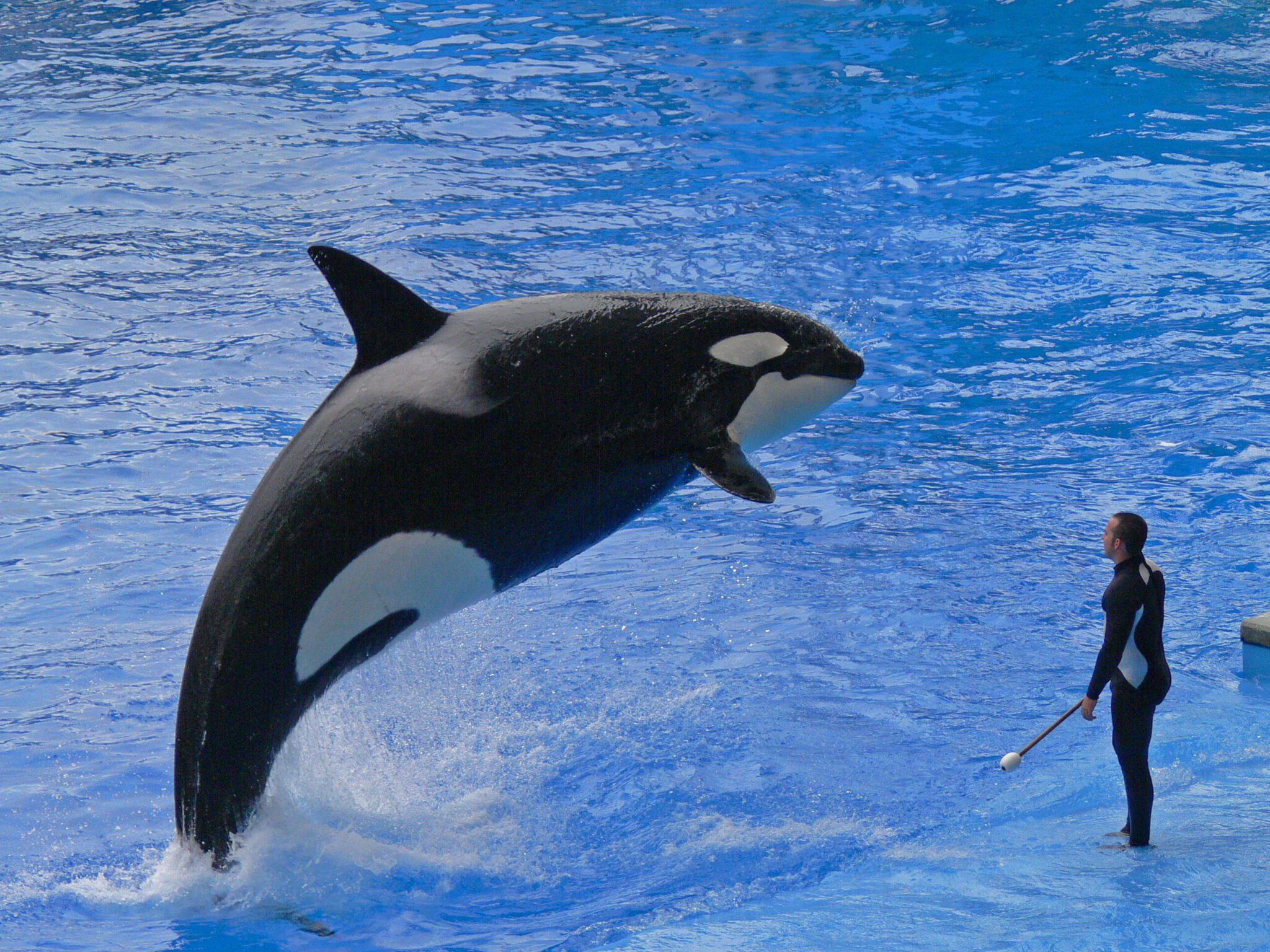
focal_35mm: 207
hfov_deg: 9.6
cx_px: 635
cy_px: 476
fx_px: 7594
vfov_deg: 7.2
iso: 125
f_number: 3.6
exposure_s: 1/500
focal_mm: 34.4
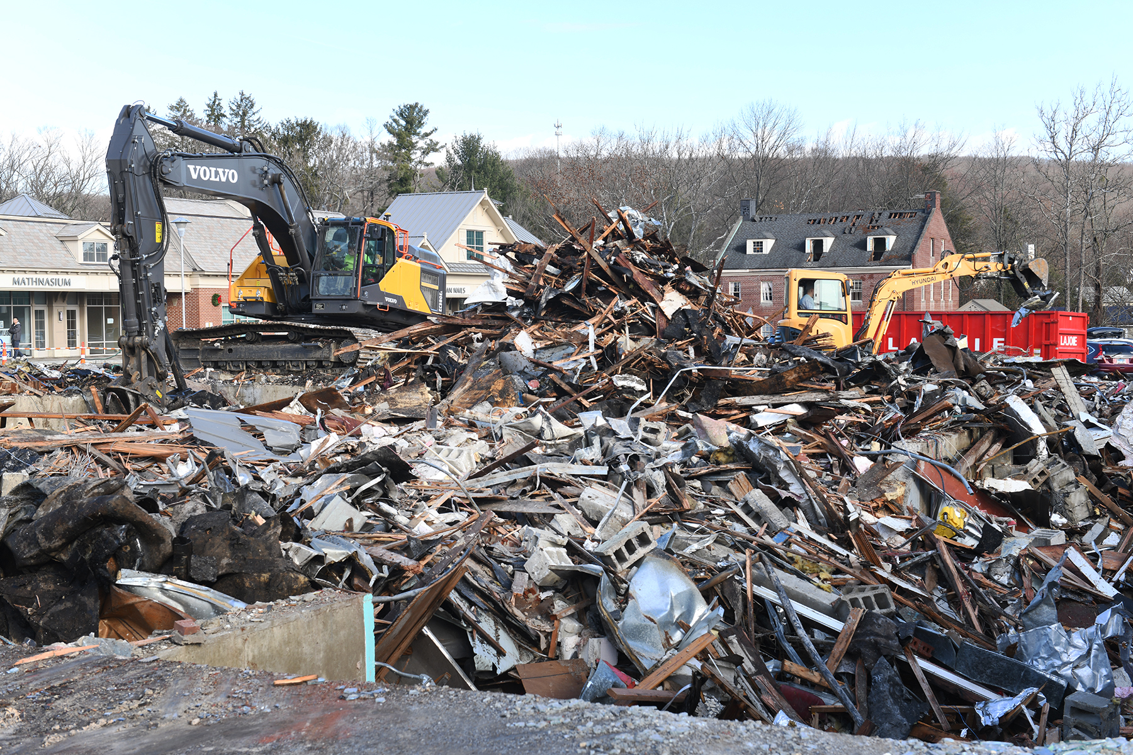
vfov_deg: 24.6
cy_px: 378
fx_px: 1731
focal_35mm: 55
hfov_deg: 36.2
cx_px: 566
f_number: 5.6
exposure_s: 1/100
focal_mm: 55
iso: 200
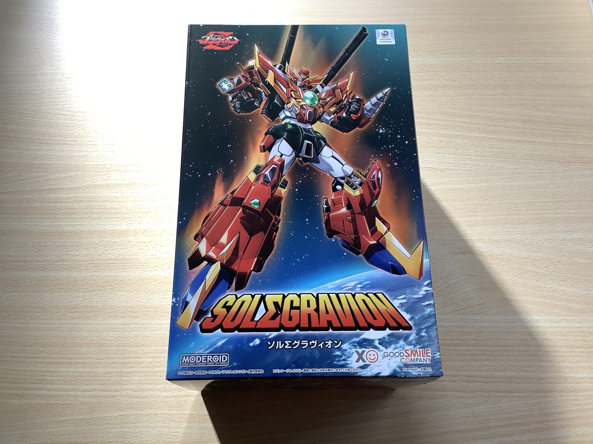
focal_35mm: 31
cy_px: 222
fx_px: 531
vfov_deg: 45.4
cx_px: 296
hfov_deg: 58.4
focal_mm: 3.3
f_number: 2.4
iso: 50
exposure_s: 1/60
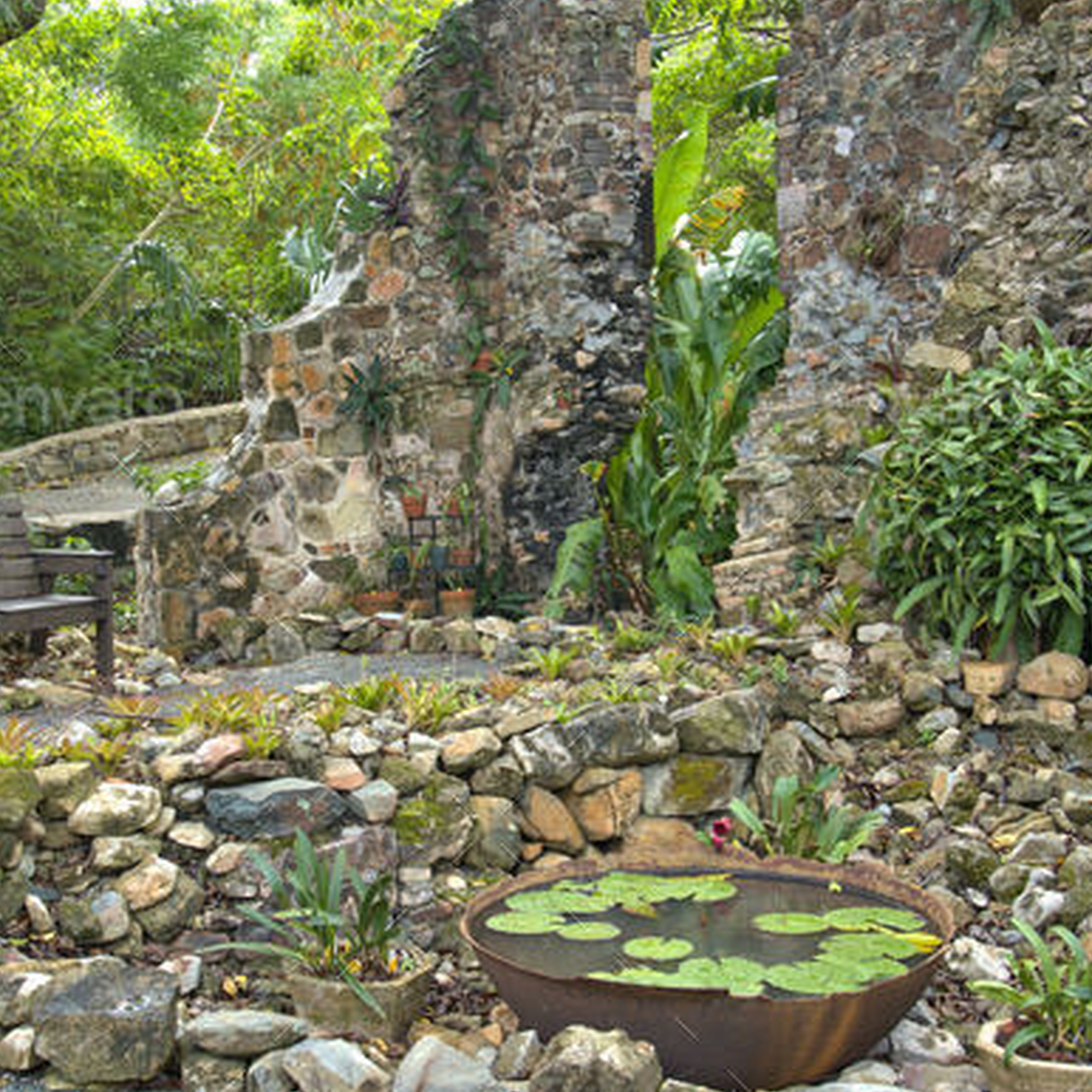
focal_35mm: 52
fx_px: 1856
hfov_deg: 32.7
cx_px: 472
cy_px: 538
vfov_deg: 32.8
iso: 320
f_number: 11
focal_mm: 40
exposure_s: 1/40
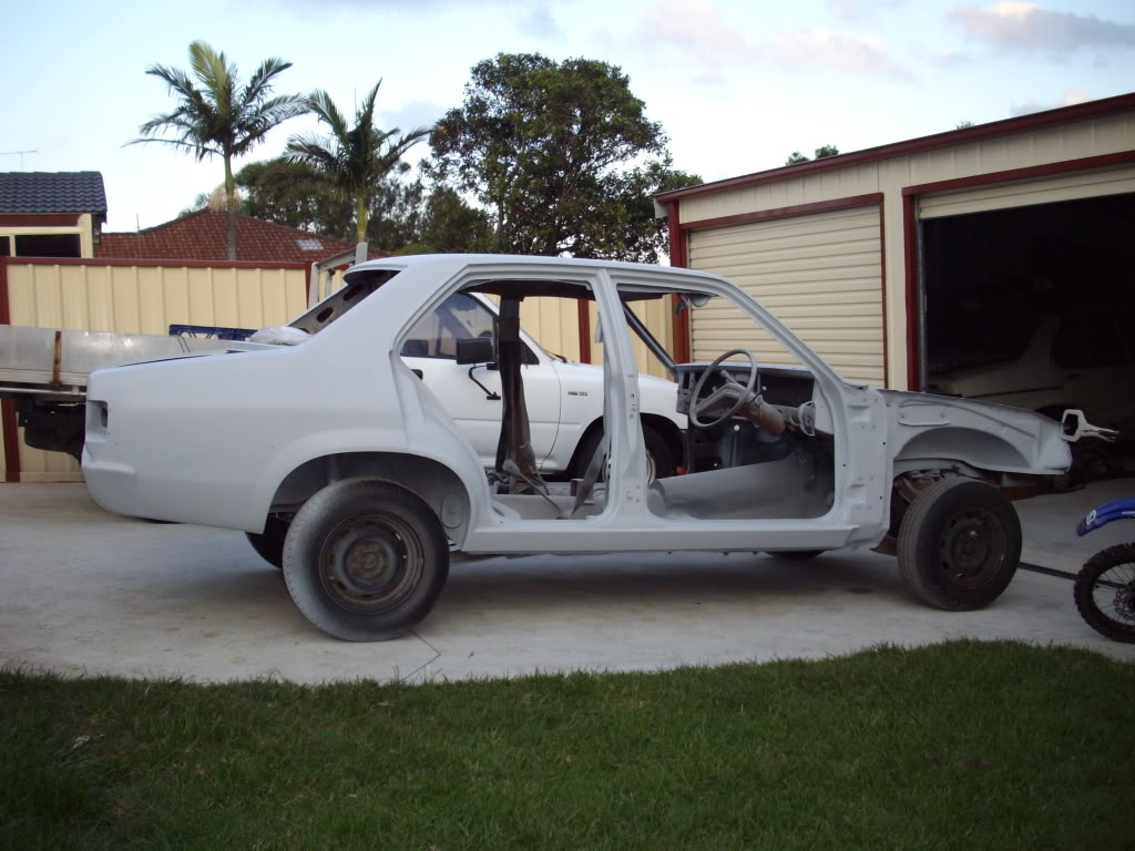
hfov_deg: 50.1
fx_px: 1213
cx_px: 568
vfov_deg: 38.7
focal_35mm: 37
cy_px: 426
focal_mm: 6.2
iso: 124
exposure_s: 1/250
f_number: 2.8
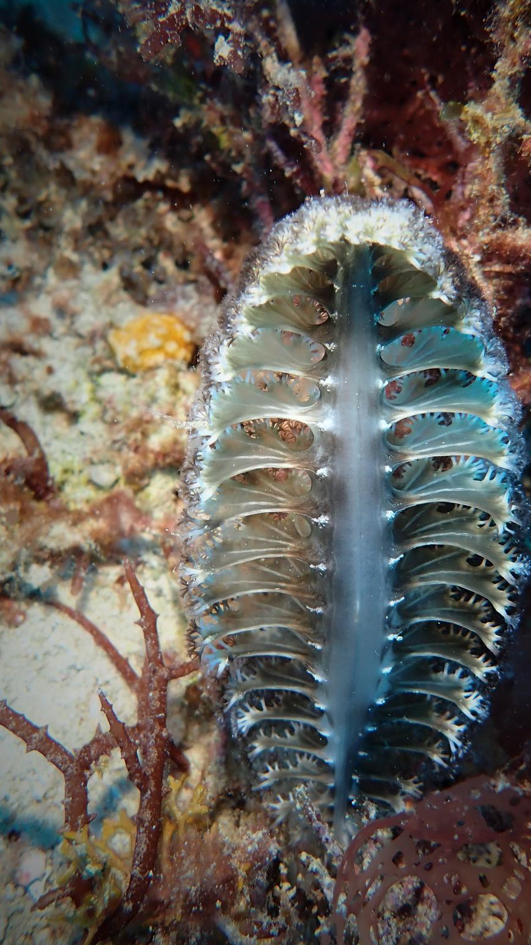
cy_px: 462
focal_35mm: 28
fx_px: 701
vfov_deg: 67.9
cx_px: 328
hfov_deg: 41.2
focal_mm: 4.5
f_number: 2
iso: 200
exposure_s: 1/125
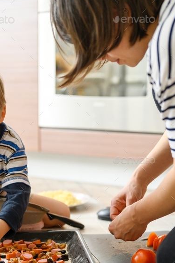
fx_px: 577
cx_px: 62
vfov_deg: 25.6
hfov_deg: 17.2
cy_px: 157
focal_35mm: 79
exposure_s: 1/250
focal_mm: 50
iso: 800
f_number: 2.2
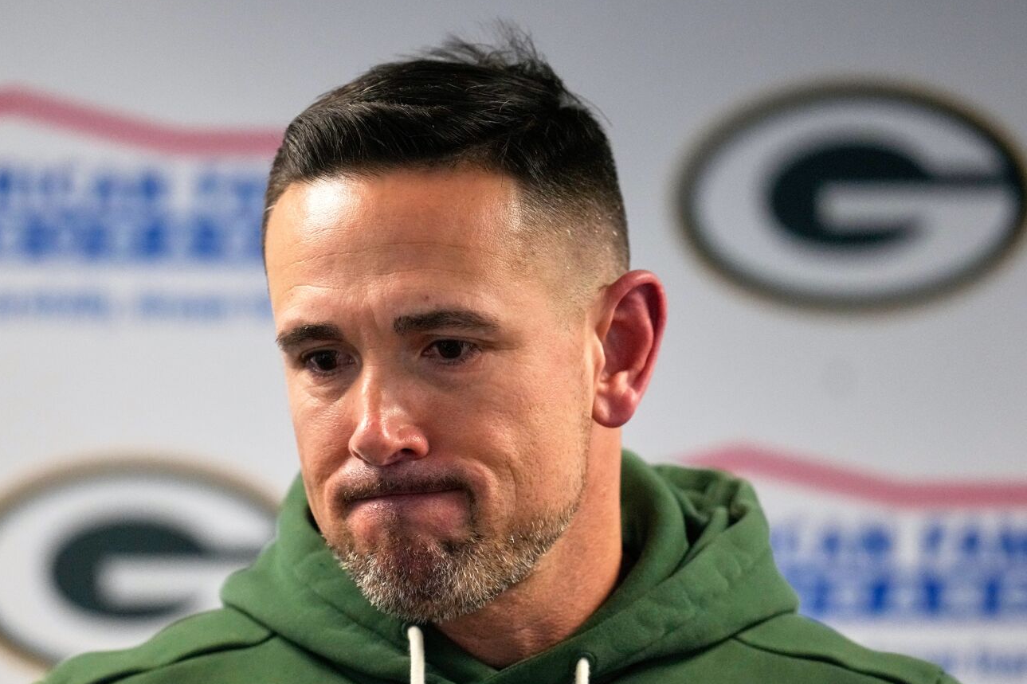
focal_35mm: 547
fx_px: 15602
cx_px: 442
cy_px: 406
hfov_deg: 3.8
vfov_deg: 2.5
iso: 6400
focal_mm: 400
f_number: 2.8
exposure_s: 1/640
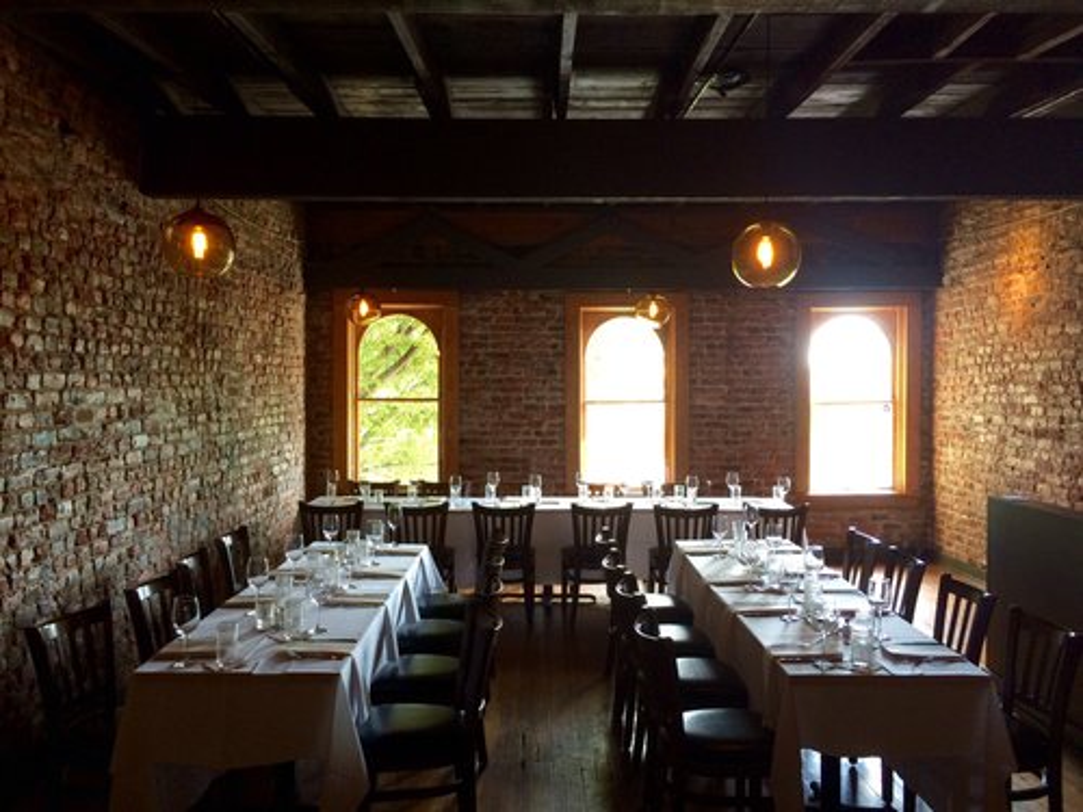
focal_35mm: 29
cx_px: 542
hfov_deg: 61.7
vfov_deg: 48.2
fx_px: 907
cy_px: 406
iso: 125
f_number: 2.2
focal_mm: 4.15
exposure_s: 1/30
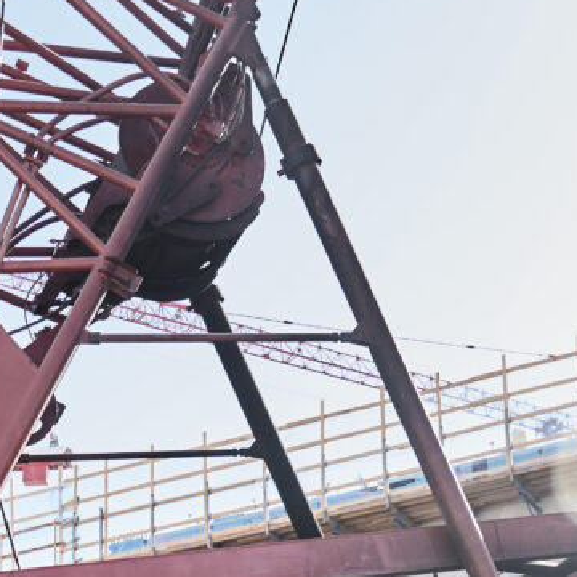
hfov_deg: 19.9
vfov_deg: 18.3
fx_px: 1641
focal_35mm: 87
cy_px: 798
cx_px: 263
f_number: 3.5
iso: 125
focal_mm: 24
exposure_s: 1/200
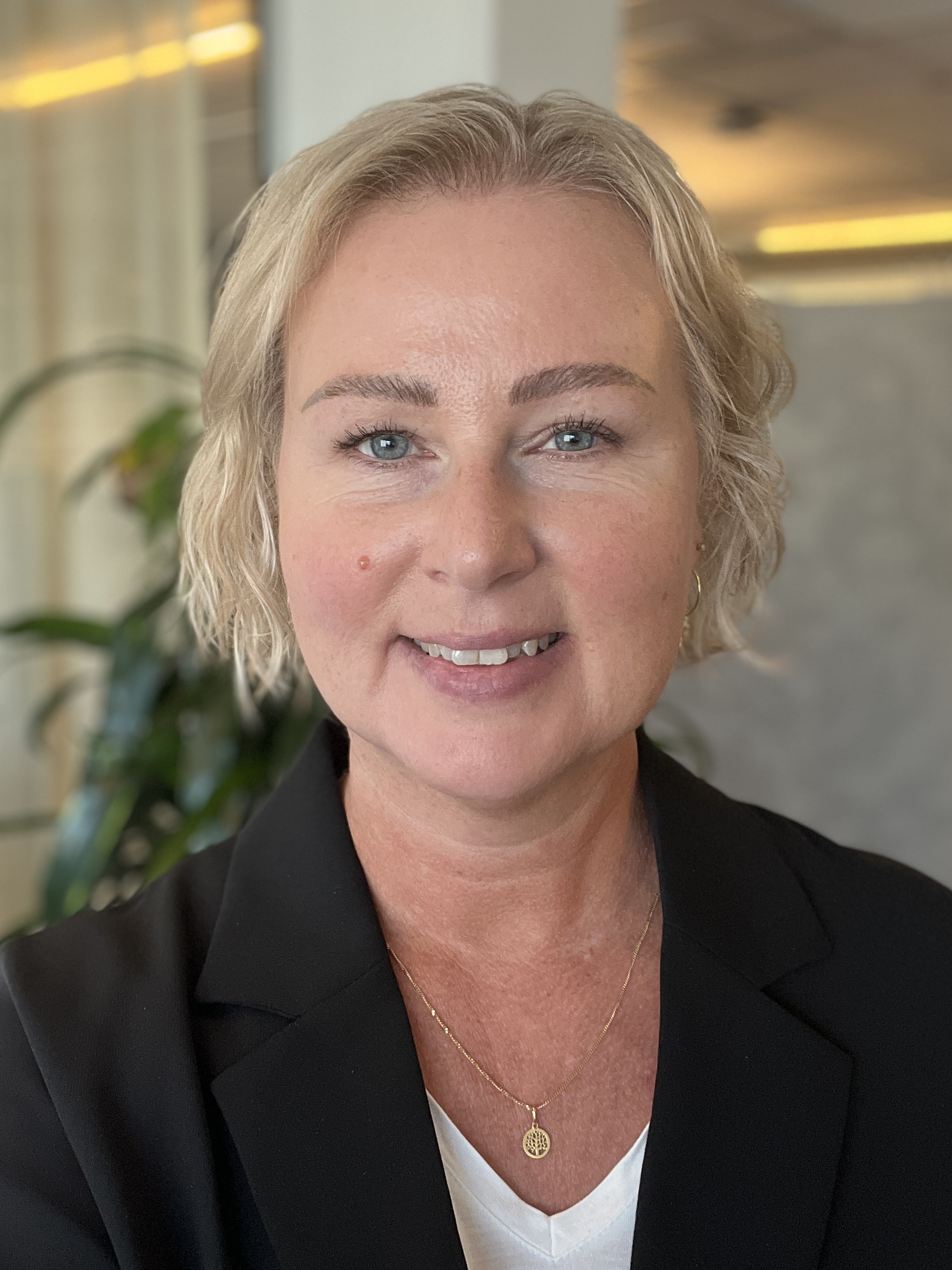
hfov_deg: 40.7
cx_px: 478
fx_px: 1284
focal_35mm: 35
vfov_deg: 52.5
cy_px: 575
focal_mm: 2.71
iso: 100
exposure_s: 1/60
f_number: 2.2
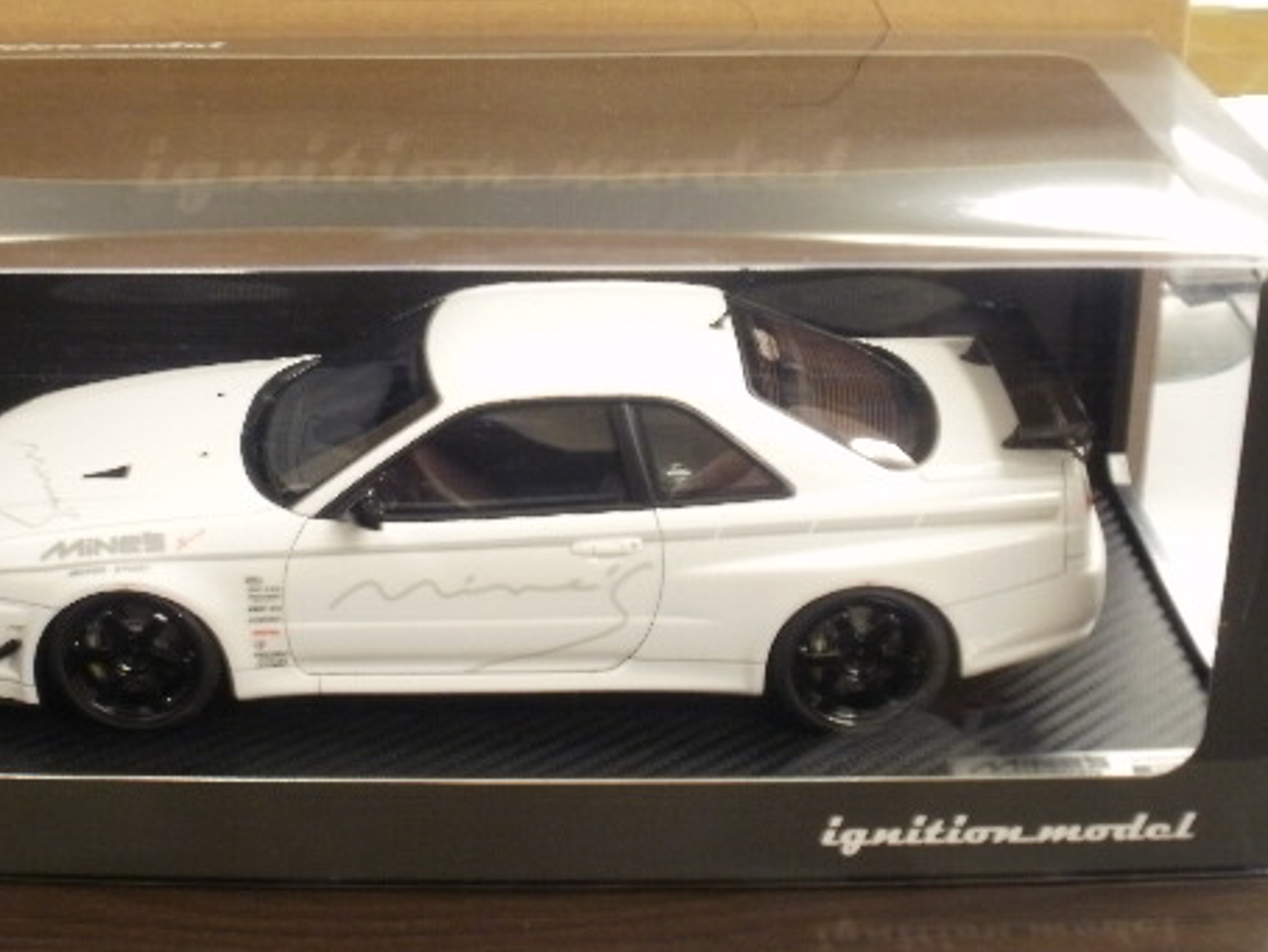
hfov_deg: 31.1
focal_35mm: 62
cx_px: 486
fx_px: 2272
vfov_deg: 23.6
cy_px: 355
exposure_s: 1/4
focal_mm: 7.7
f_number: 4
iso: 125
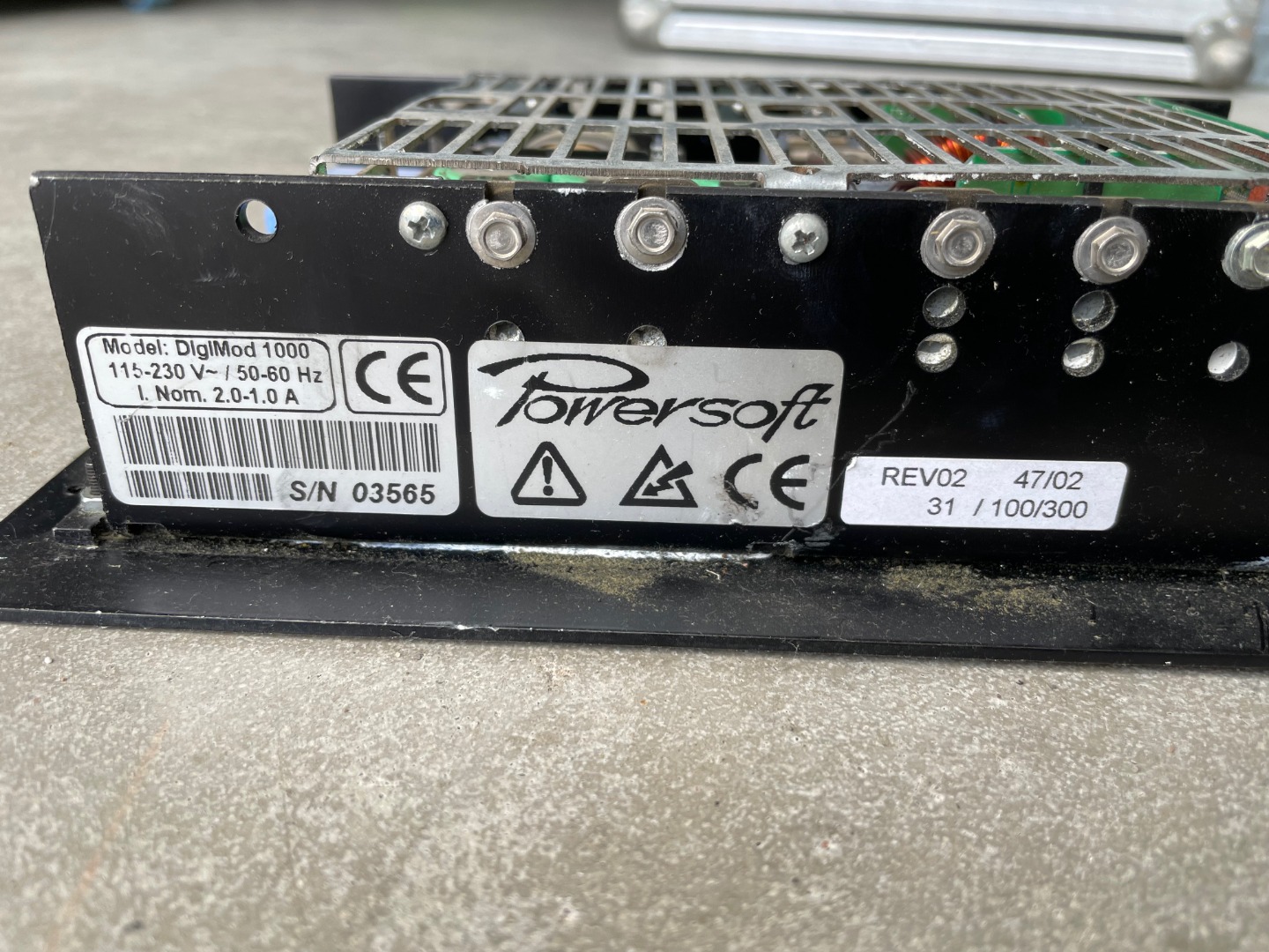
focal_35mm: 26
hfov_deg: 67.3
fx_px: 953
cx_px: 634
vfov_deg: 53.1
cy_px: 476
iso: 32
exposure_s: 1/121
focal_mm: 4.2
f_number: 1.6
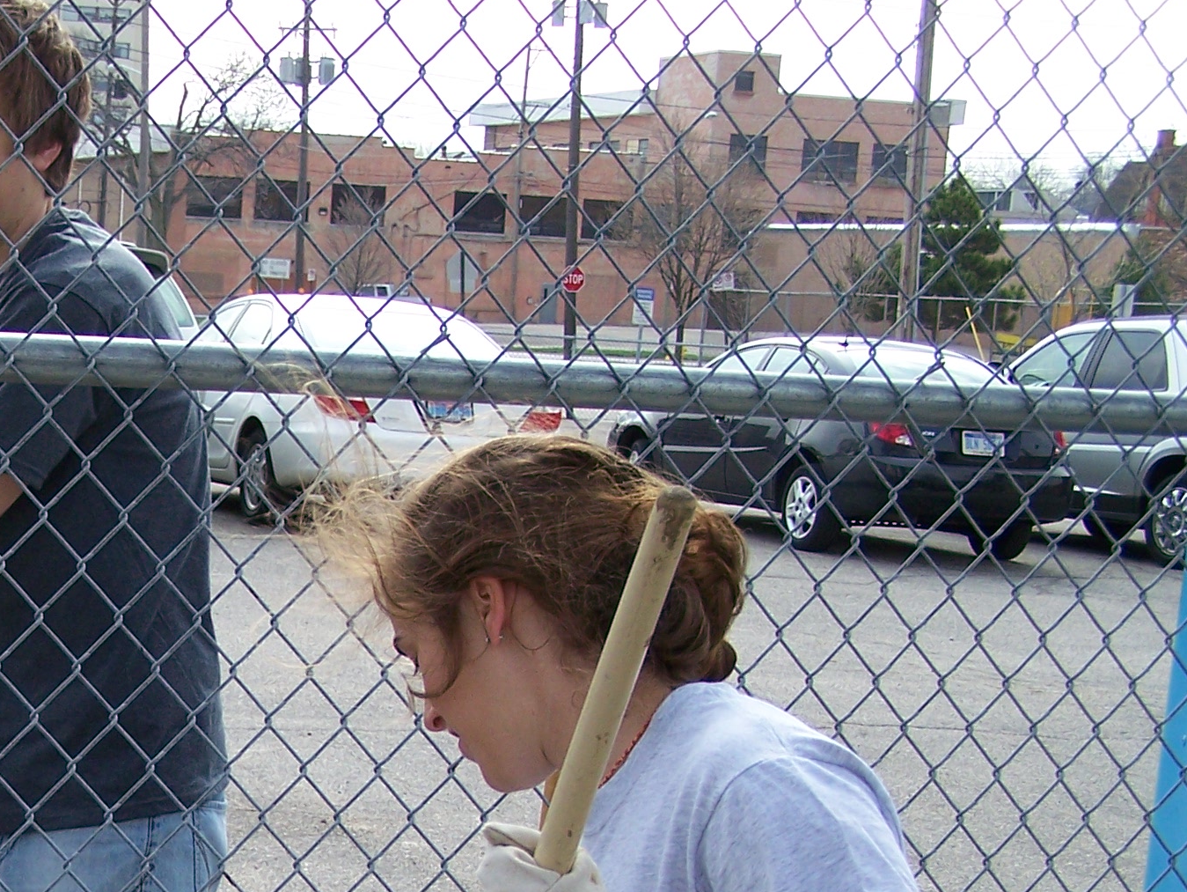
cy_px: 901
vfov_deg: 17.2
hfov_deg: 22.3
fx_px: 2882
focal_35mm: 84
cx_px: -30
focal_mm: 6.7
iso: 80
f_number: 2.8
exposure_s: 1/500
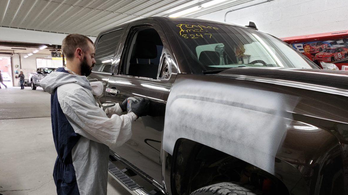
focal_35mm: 29
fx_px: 268
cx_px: 175
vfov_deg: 39.9
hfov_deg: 66.1
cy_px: 121
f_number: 1.5
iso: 160
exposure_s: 1/60
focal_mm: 4.3
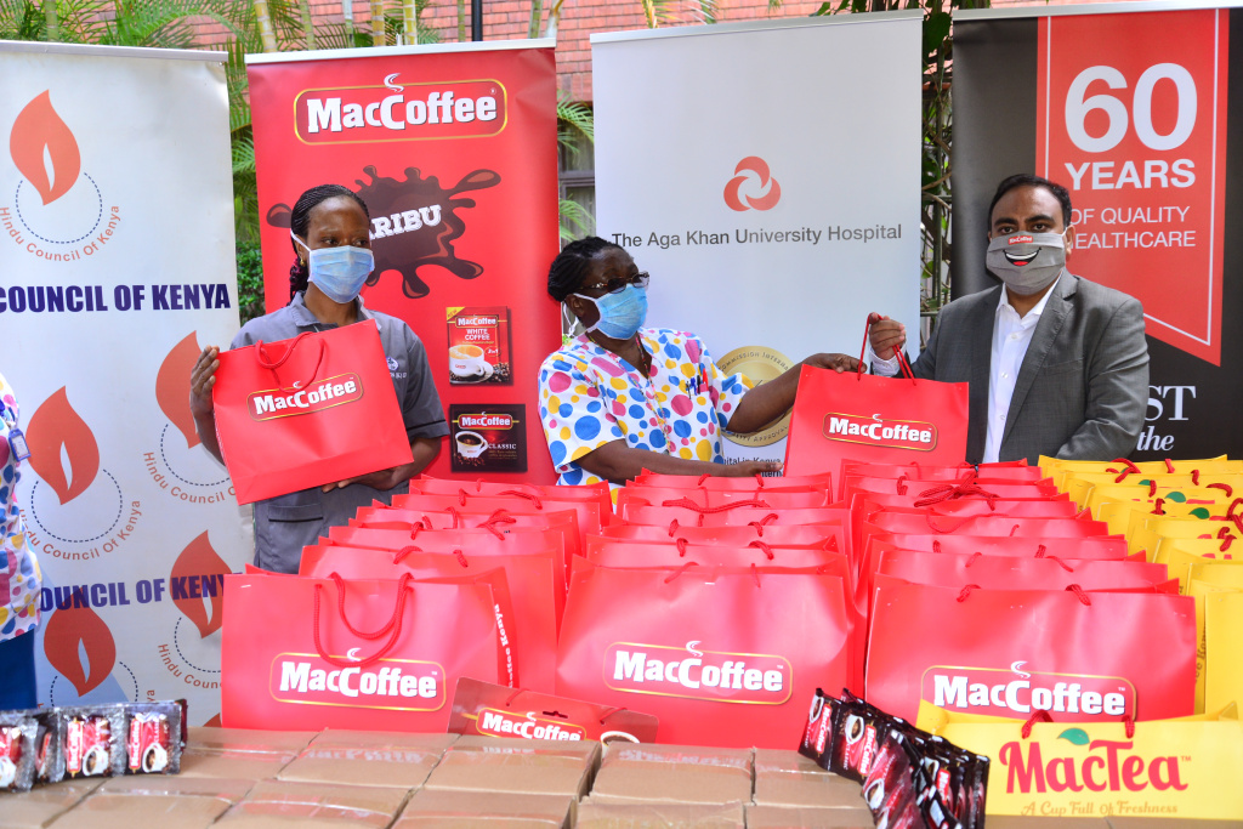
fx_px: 1105
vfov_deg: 41.1
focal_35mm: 32
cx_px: 622
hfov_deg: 58.7
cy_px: 414
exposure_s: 1/100
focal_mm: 32
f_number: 5.6
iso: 1000
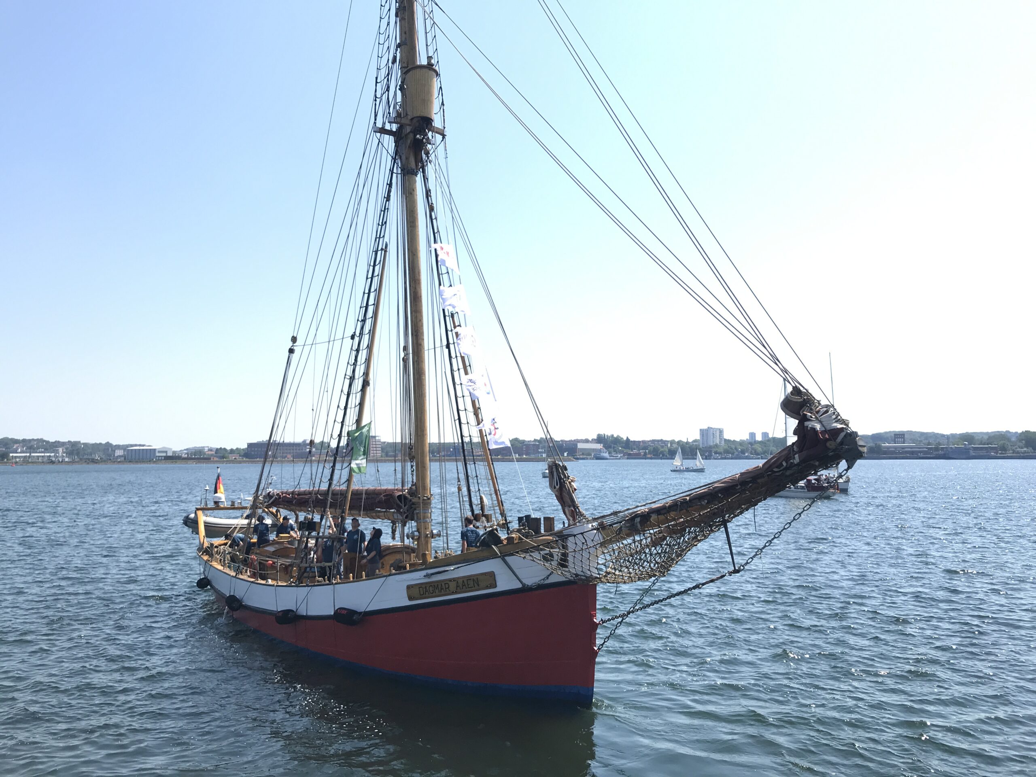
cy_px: 388
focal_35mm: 28
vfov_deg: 49.7
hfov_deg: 63.4
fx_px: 838
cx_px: 518
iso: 20
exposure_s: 1/1520
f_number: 1.8
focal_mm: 3.99
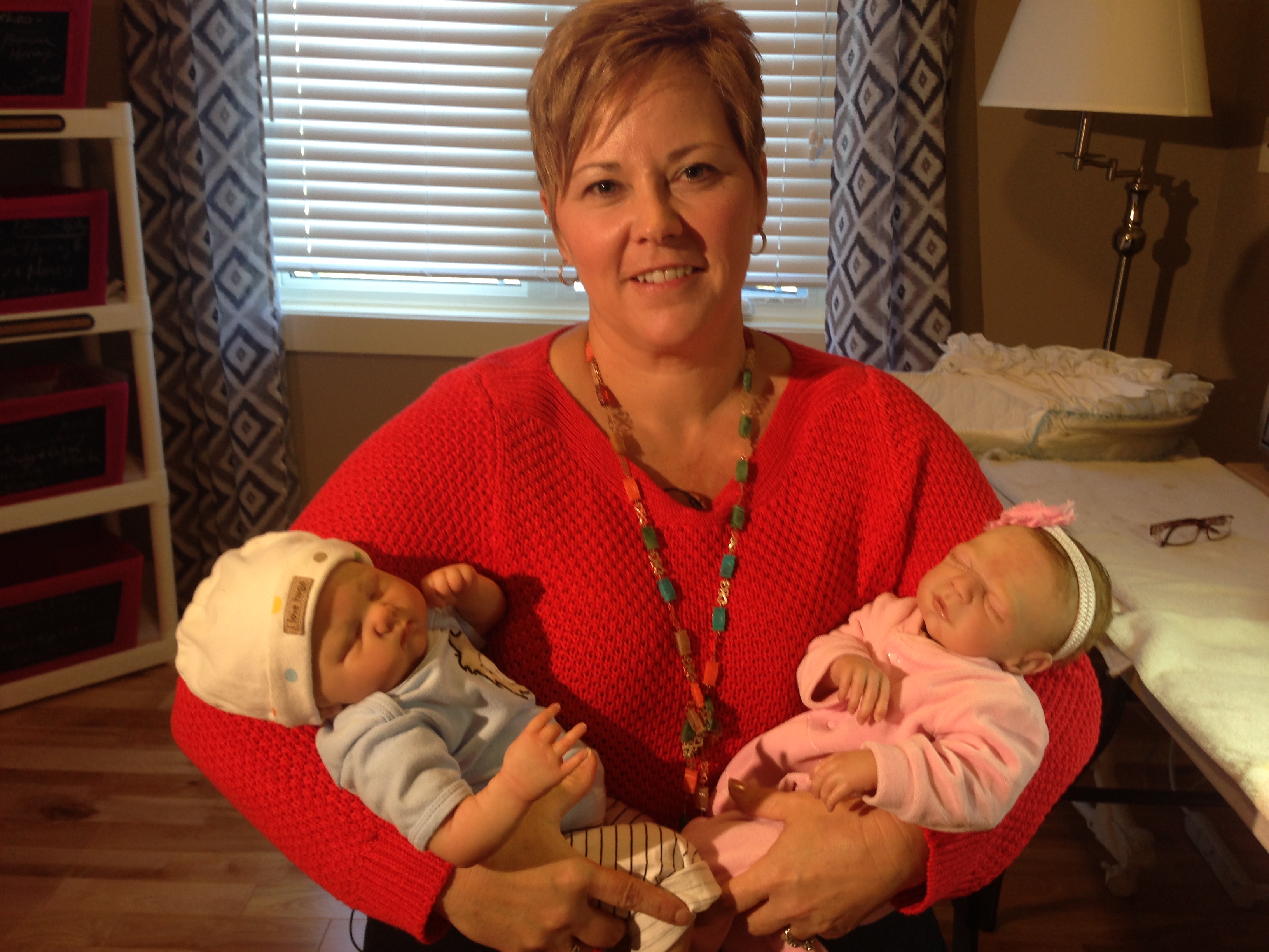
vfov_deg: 42.9
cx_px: 634
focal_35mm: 33
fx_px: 1210
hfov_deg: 55.4
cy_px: 476
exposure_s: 1/20
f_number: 2.4
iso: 50
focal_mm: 4.12
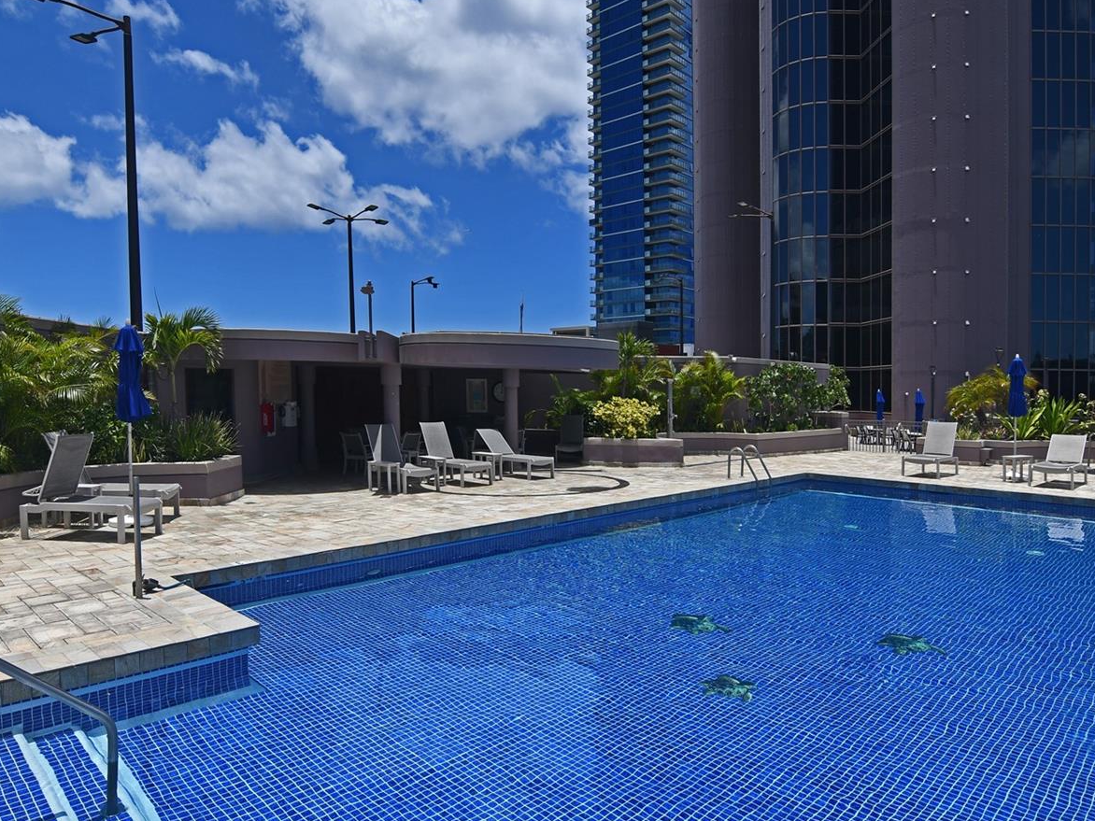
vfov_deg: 63.4
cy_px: 403
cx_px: 519
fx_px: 664
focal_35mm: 21
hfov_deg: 78.9
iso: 100
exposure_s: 1/400
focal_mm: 11
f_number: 10
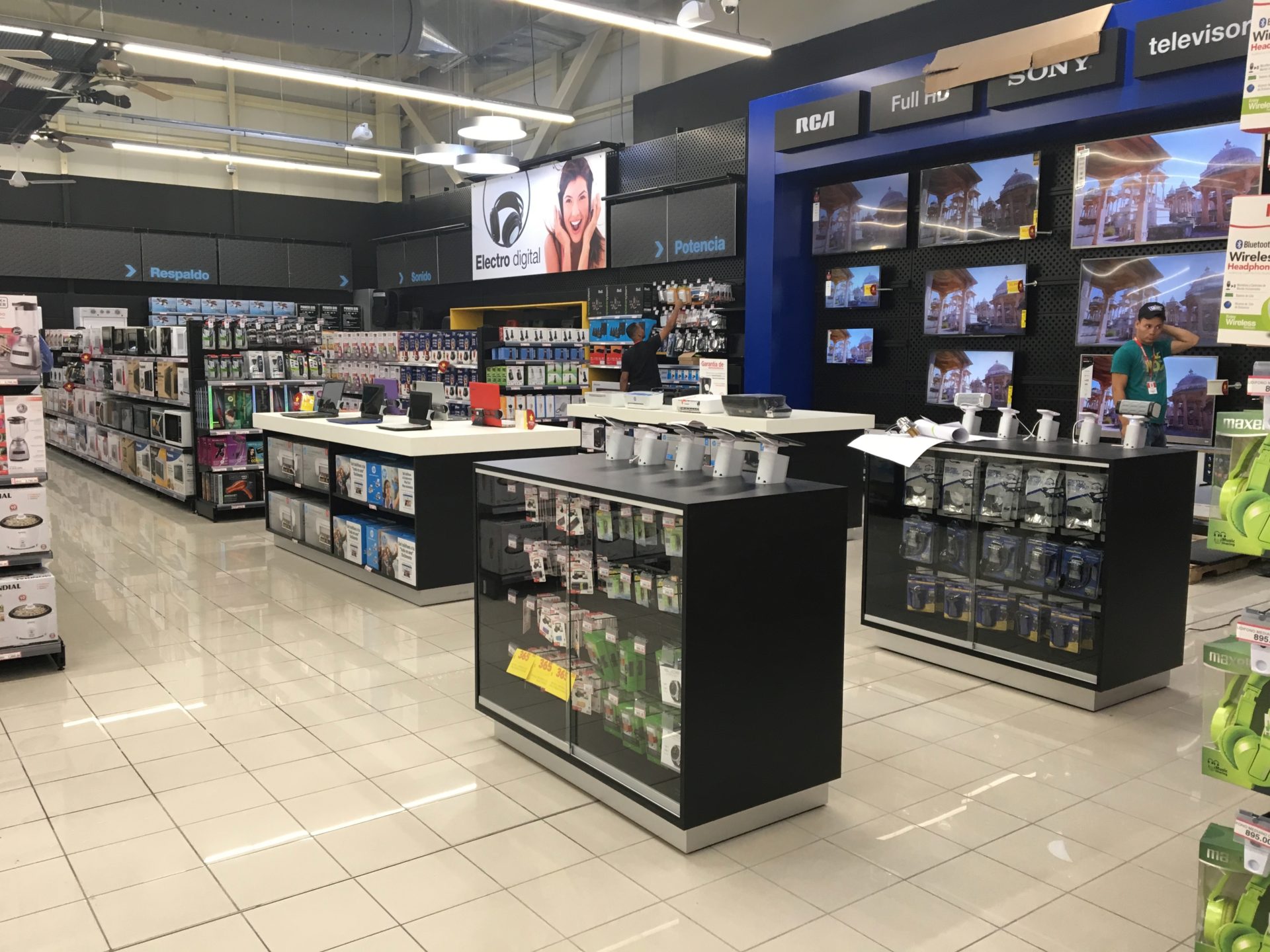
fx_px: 1064
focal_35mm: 29
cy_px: 476
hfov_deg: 61.7
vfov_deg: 48.2
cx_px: 635
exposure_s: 1/30
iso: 40
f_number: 2.2
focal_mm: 4.15
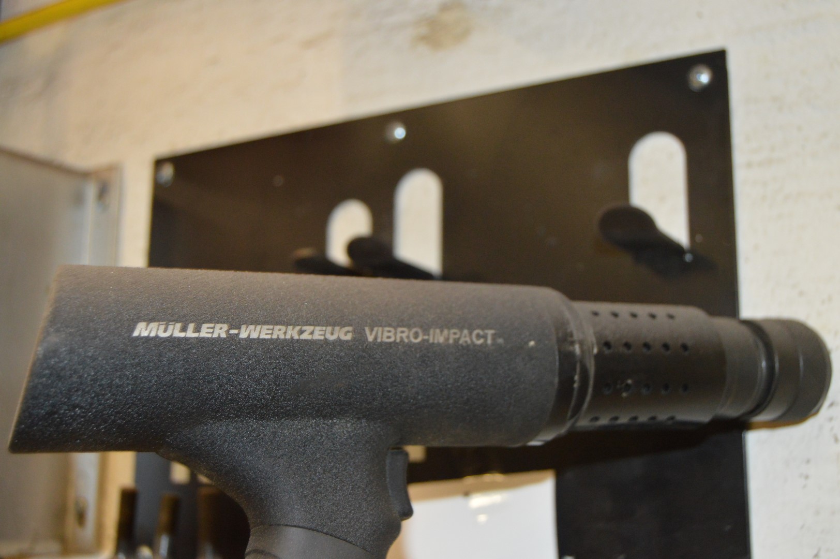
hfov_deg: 42.4
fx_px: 1084
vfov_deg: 28.9
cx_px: 420
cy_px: 280
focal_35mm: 46
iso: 1800
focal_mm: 31
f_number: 4.2
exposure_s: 1/60
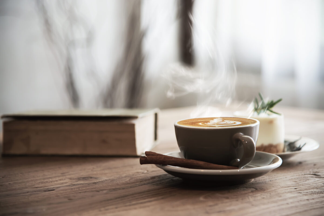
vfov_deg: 11.4
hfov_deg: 17.1
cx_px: 162
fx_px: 1080
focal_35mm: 120
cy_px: 108
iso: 1100
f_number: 4
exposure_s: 1/80
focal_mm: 120
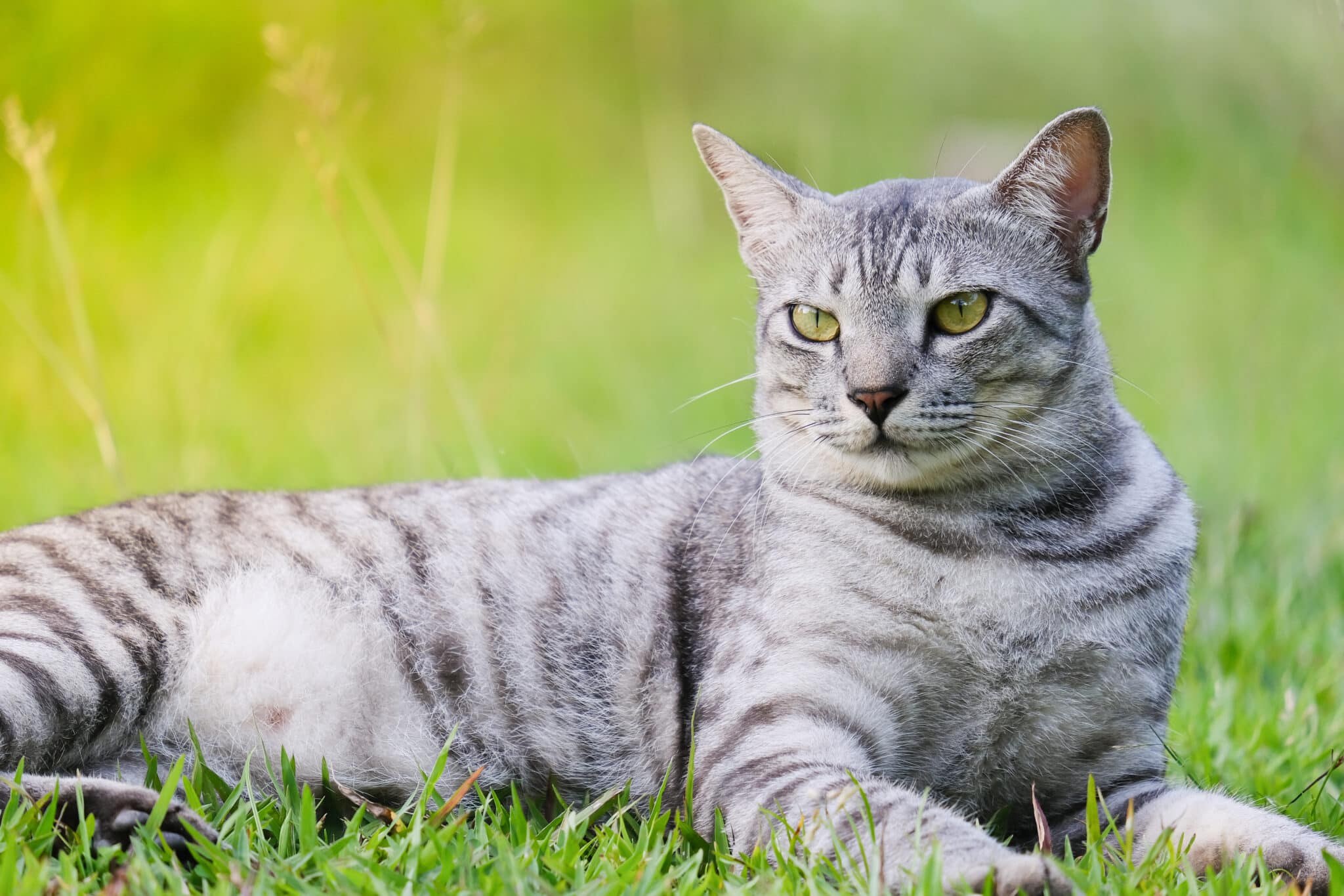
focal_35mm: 300
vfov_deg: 4.6
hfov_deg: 6.9
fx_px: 11198
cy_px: 448
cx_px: 672
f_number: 4.8
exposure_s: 1/200
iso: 320
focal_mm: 200
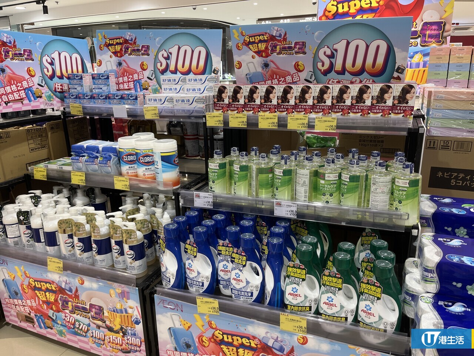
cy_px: 178
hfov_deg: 67.3
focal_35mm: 26
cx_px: 237
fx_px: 356
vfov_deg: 53.1
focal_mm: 5.1
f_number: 1.6
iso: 80
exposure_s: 1/100
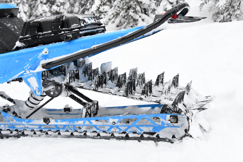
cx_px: 131
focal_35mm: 55
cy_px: 87
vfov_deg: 24.6
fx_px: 371
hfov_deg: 36.2
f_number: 8
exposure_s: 1/1600
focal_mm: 48
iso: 3200
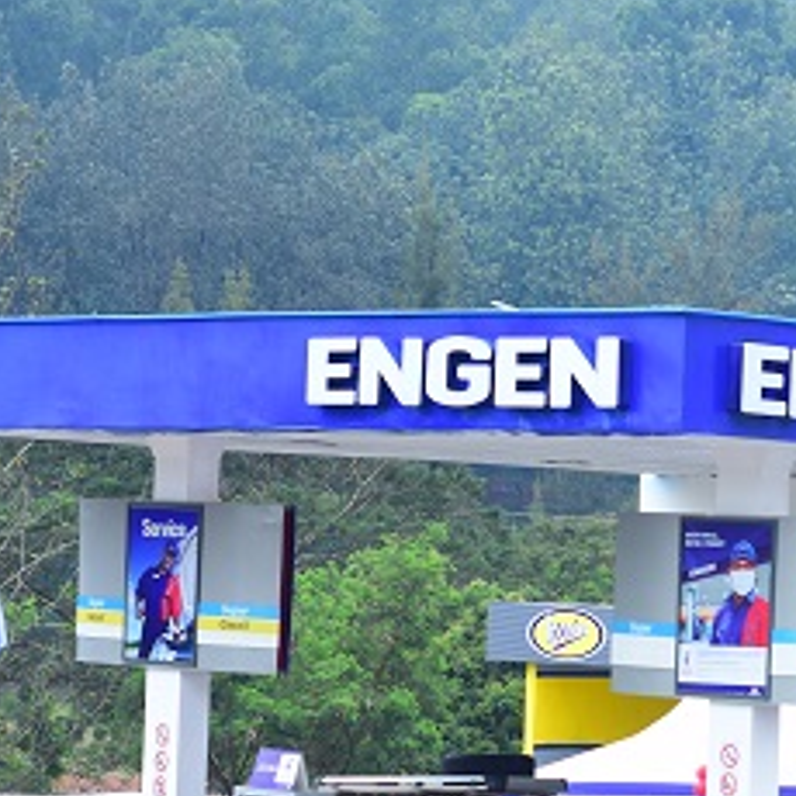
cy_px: 651
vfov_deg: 10.5
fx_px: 4319
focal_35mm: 166
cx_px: 900
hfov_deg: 10.4
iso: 100
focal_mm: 50
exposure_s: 1/400
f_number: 4
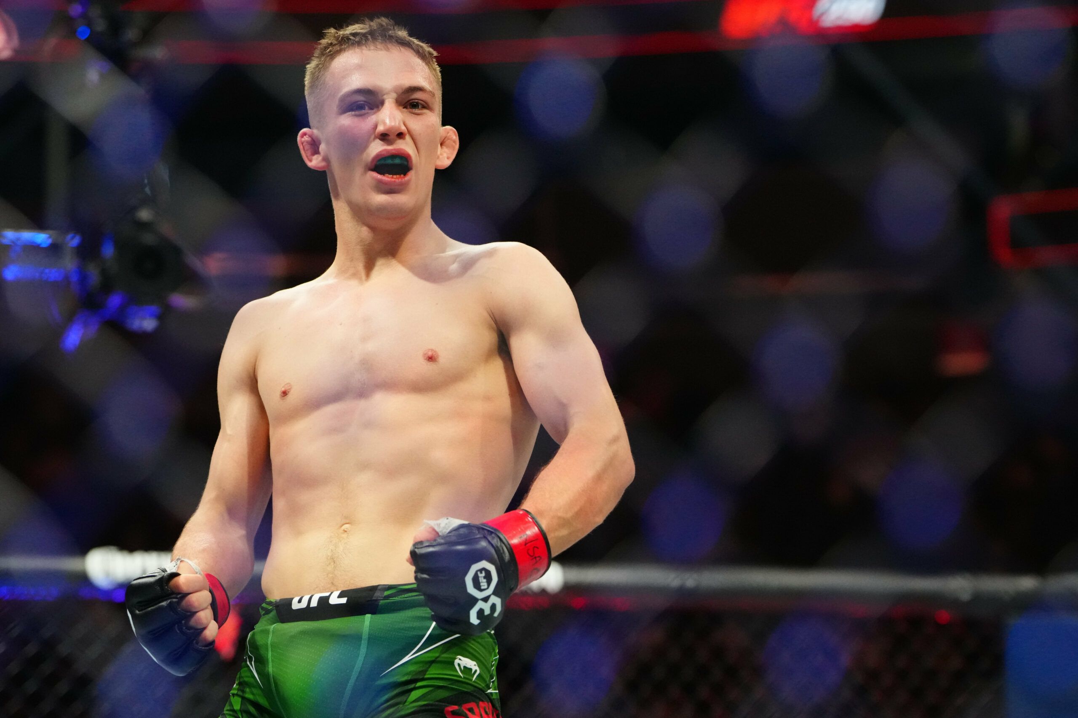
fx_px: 3413
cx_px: 539
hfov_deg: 17.9
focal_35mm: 114
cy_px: 359
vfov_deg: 12.0
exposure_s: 1/1600
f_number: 3.5
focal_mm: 108
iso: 6400
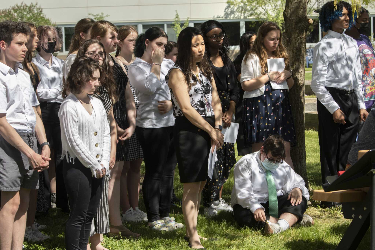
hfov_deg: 17.1
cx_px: 188
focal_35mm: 120
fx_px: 1250
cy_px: 125
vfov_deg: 11.4
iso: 800
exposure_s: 1/2000
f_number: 6.3
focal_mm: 80
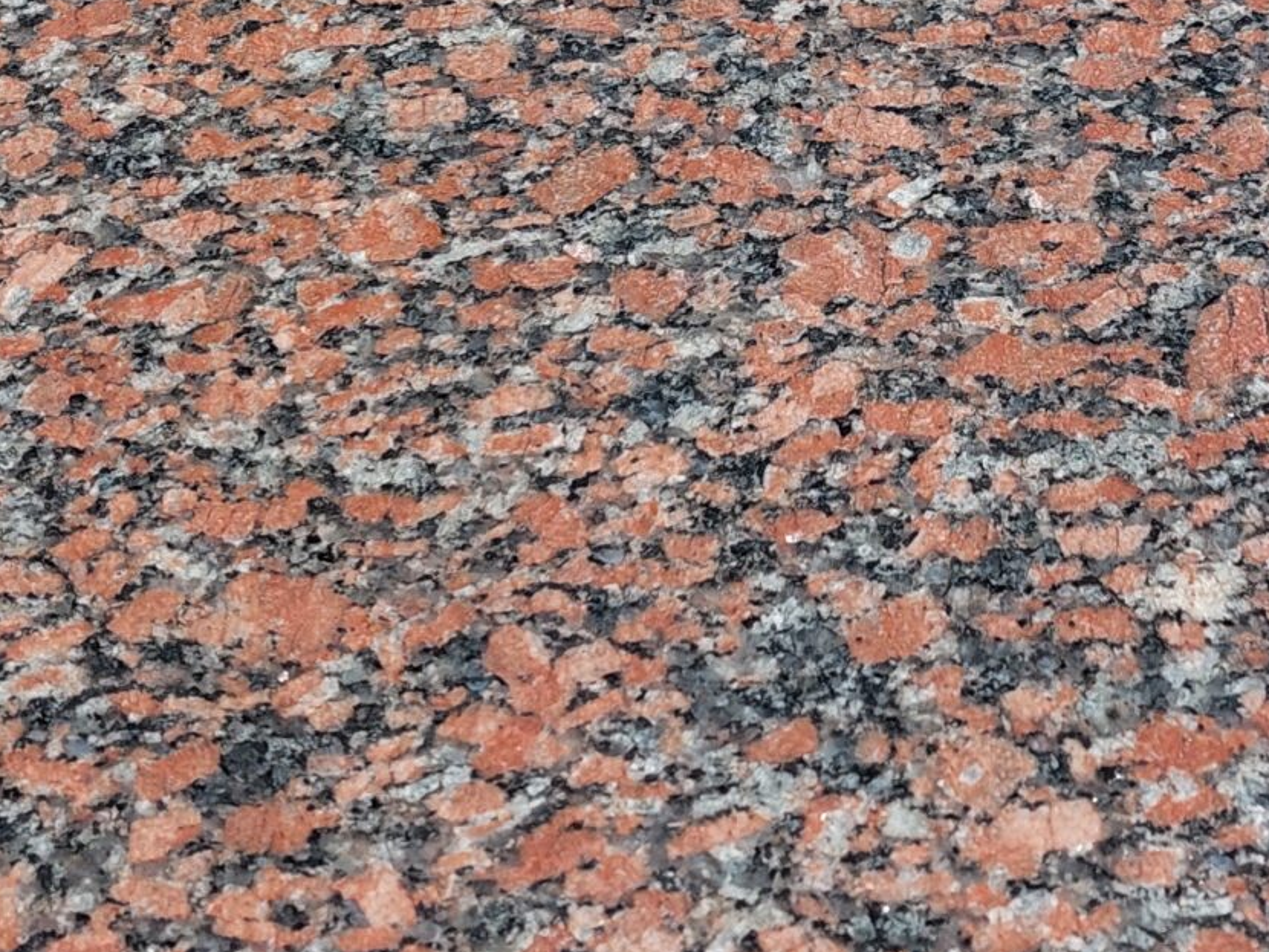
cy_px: -53
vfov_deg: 19.2
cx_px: 829
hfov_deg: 26.2
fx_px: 2714
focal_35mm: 74
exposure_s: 1/1357
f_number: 1.8
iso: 25
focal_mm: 5.23
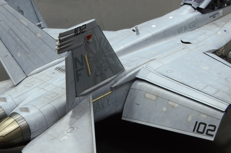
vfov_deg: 20.2
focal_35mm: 67
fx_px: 429
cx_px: 78
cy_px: 104
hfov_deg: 29.9
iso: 100
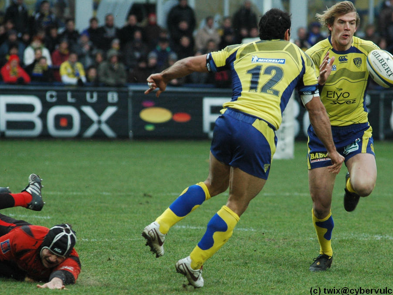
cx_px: 202
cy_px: 148
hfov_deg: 6.1
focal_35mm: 327
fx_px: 3713
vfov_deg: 4.5
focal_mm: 200
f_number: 4
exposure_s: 1/750
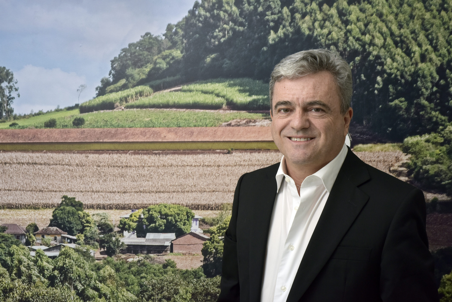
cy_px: 151
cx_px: 226
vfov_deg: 27.0
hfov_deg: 39.6
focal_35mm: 50
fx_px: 628
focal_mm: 50
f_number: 16
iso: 500
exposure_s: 1/200
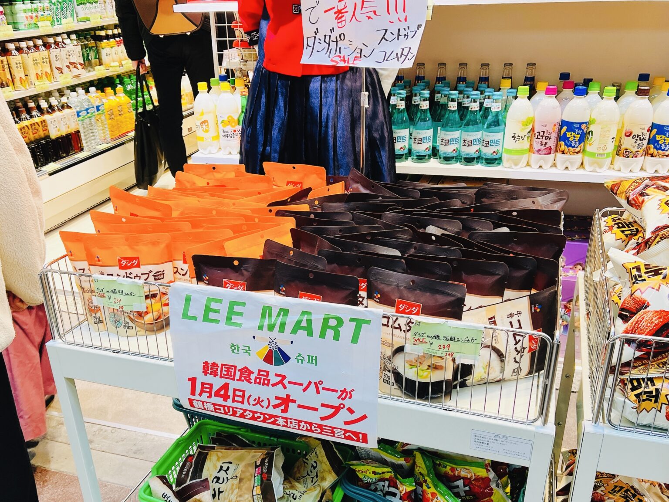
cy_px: 251
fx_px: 502
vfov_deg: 53.1
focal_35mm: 26
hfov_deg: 67.3
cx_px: 334
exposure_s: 1/120
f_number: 1.5
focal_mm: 5.7
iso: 100
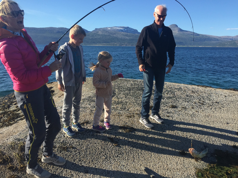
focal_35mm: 29
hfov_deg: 61.7
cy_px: 89
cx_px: 119
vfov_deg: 48.2
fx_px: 199
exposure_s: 1/1200
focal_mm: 4.15
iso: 32
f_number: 2.2
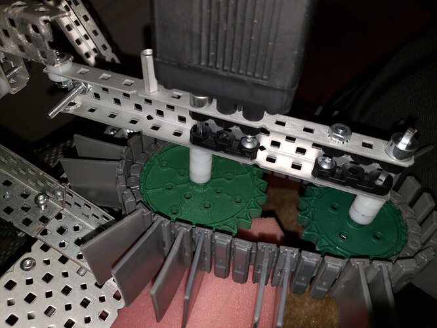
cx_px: 218
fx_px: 328
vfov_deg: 53.1
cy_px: 164
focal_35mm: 26
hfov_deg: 67.3
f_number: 1.5
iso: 50
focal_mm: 4.3
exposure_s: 1/74
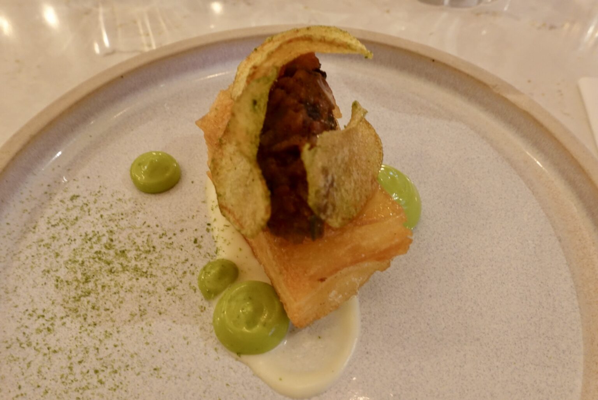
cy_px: 200
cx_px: 299
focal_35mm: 31
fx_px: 515
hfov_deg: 60.2
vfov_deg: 42.4
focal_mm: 12.15
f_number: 5.6
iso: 1000
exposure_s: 1/8
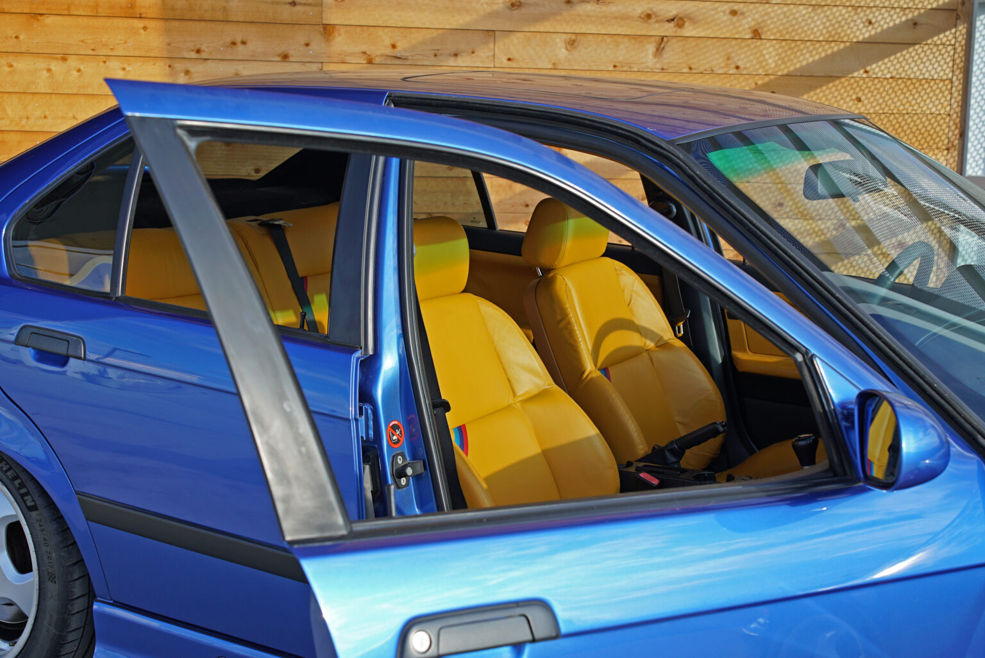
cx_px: 492
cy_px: 329
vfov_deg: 27.6
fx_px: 1341
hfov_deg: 40.3
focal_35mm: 49
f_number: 8
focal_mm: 49
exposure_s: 1/160
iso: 125
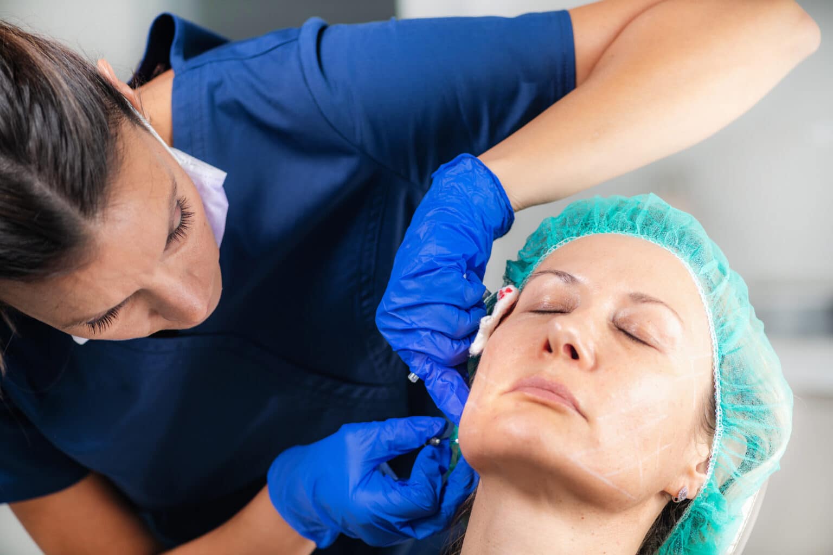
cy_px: 278
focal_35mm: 105
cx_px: 416
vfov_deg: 13.0
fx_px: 2429
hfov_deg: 19.5
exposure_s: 1/160
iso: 100
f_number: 4
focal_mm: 105
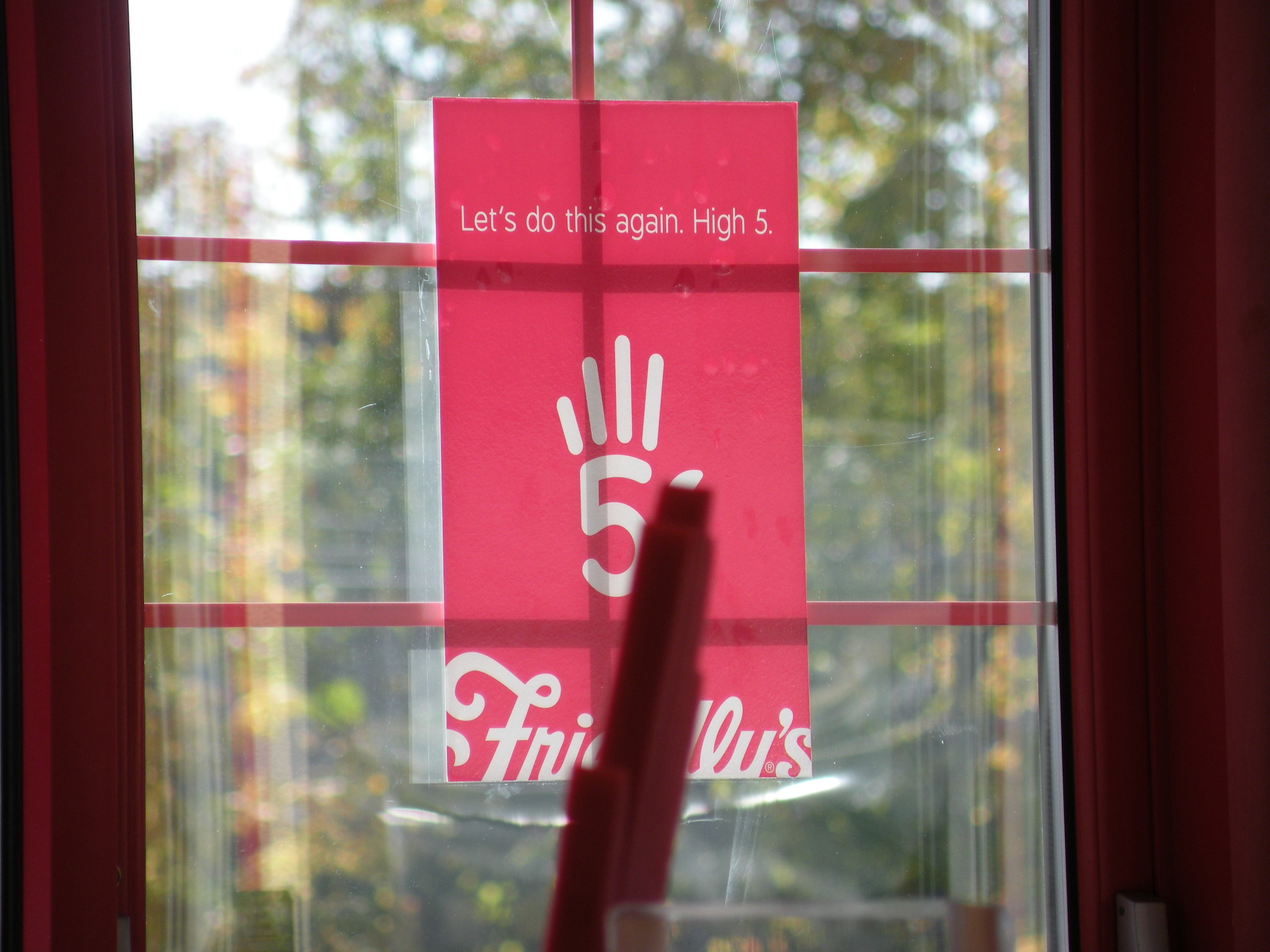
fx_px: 17830
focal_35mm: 486
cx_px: 635
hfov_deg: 4.1
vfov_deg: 3.1
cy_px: 476
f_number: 4.5
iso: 64
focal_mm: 84.2
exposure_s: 1/227
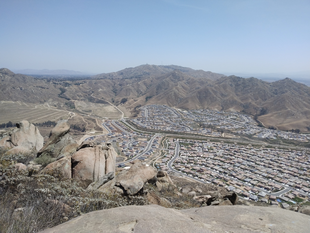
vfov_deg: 66.0
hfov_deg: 81.7
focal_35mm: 20
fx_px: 179
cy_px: 116
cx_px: 155
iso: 100
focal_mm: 3.54
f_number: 2
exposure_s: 1/1789
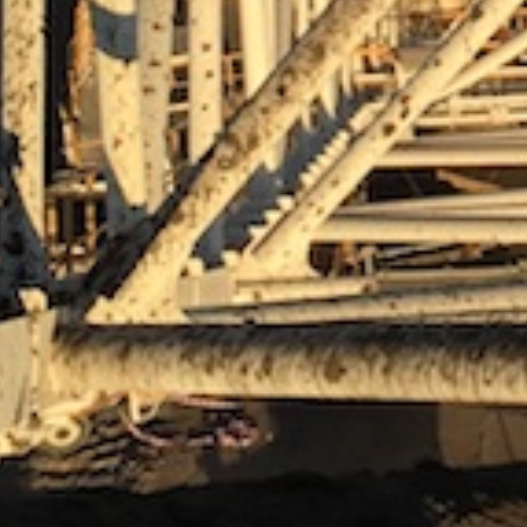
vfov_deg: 9.5
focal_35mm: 179
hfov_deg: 9.2
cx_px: 1025
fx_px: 3083
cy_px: -306
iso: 25
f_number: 2.2
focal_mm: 4.15
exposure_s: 1/1083
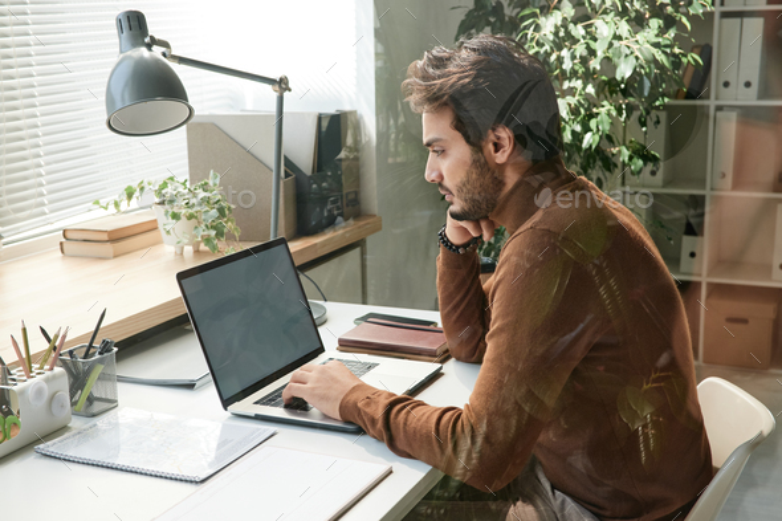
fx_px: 1042
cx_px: 391
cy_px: 260
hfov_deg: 41.1
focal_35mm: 48
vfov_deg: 28.1
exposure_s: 1/200
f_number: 4
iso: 400
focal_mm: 32
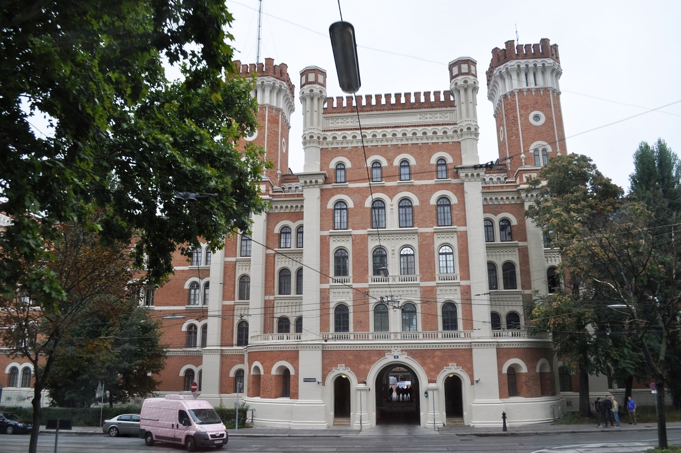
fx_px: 510
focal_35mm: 27
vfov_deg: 47.8
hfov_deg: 67.4
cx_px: 340
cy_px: 226
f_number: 5.6
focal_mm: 18
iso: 280
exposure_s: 1/125
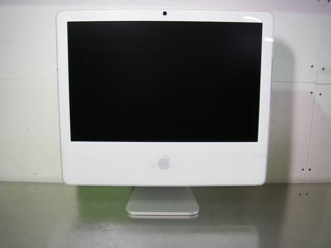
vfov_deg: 37.7
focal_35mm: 38
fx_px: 363
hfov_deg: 49.0
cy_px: 124
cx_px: 166
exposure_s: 1/13
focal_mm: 6.3
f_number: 3.3
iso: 100
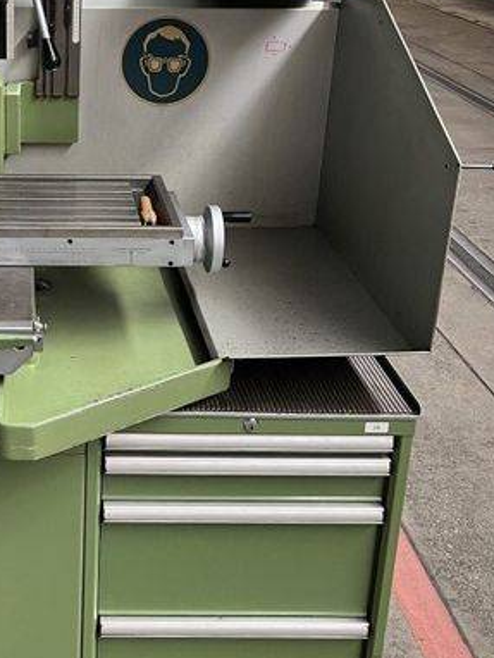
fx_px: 969
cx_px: 32
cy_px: 186
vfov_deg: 36.8
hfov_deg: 27.4
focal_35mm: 51
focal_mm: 5.7
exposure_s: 1/60
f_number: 1.5
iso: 160
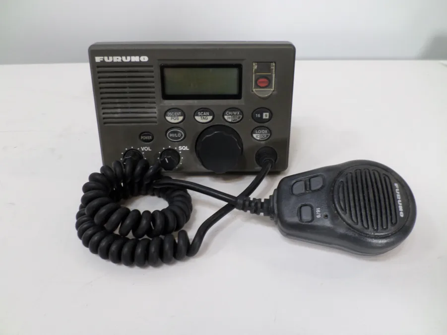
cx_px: 224
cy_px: 168
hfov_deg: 69.4
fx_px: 323
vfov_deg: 54.9
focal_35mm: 25
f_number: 2.5
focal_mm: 4.5
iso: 80
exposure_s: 1/30
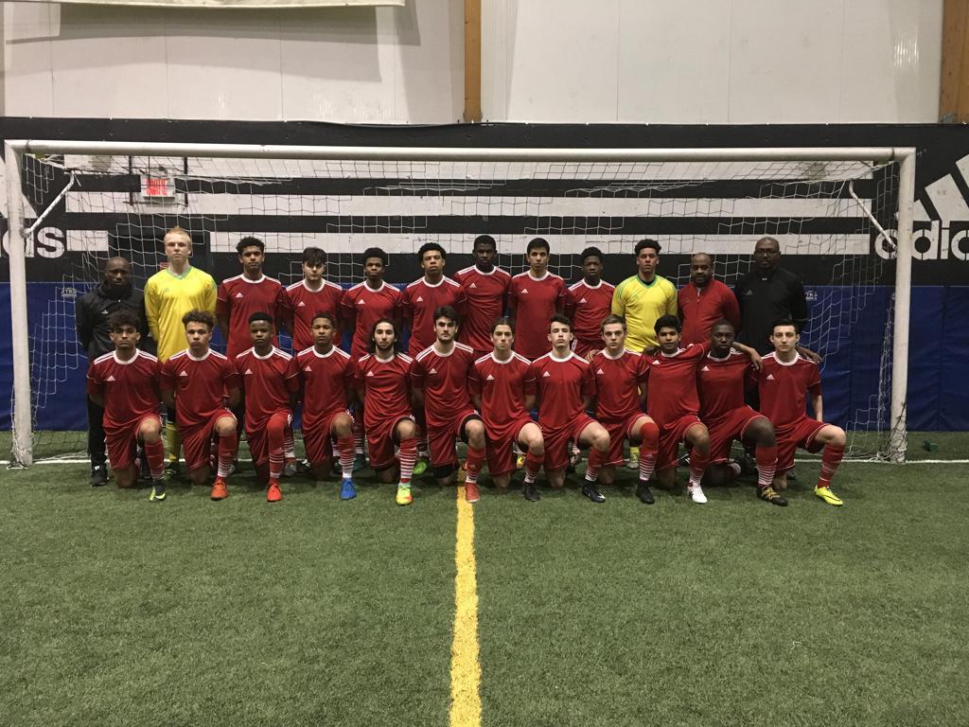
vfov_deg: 48.2
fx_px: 812
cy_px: 364
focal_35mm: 29
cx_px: 484
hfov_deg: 61.7
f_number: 2.2
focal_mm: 4.15
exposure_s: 1/30
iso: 200
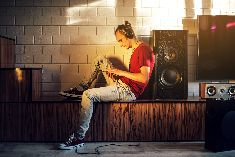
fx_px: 326
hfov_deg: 39.6
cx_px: 118
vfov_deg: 27.0
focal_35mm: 50
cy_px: 78
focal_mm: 50
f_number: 2.5
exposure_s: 1/100
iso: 160
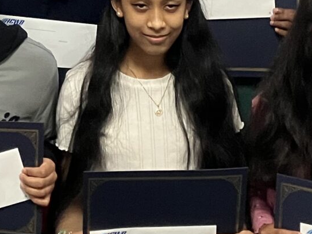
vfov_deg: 10.4
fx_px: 1189
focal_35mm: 132
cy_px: -228
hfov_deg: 14.8
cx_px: 53
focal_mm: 3.99
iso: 320
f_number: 1.8
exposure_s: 1/40
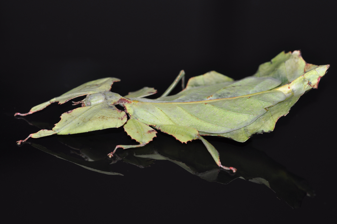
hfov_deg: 13.1
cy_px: 112
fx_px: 1473
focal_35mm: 158
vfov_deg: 8.7
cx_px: 168
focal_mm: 105
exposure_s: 1/60
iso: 200
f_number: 6.3
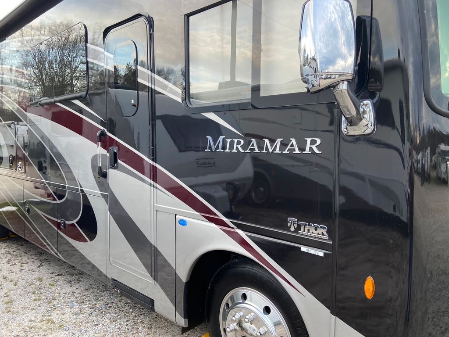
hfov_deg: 67.3
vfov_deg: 53.1
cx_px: 224
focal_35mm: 26
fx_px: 337
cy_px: 168
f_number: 1.8
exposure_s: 1/122
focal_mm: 4.25
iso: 64
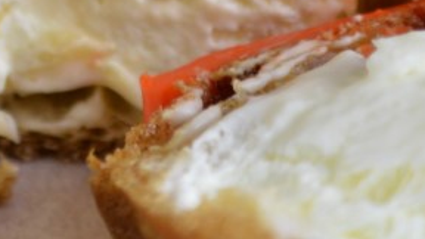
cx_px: 126
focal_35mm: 346
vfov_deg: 3.5
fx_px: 3900
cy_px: -184
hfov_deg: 6.2
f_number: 5.6
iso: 100
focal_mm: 55
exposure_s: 1/13
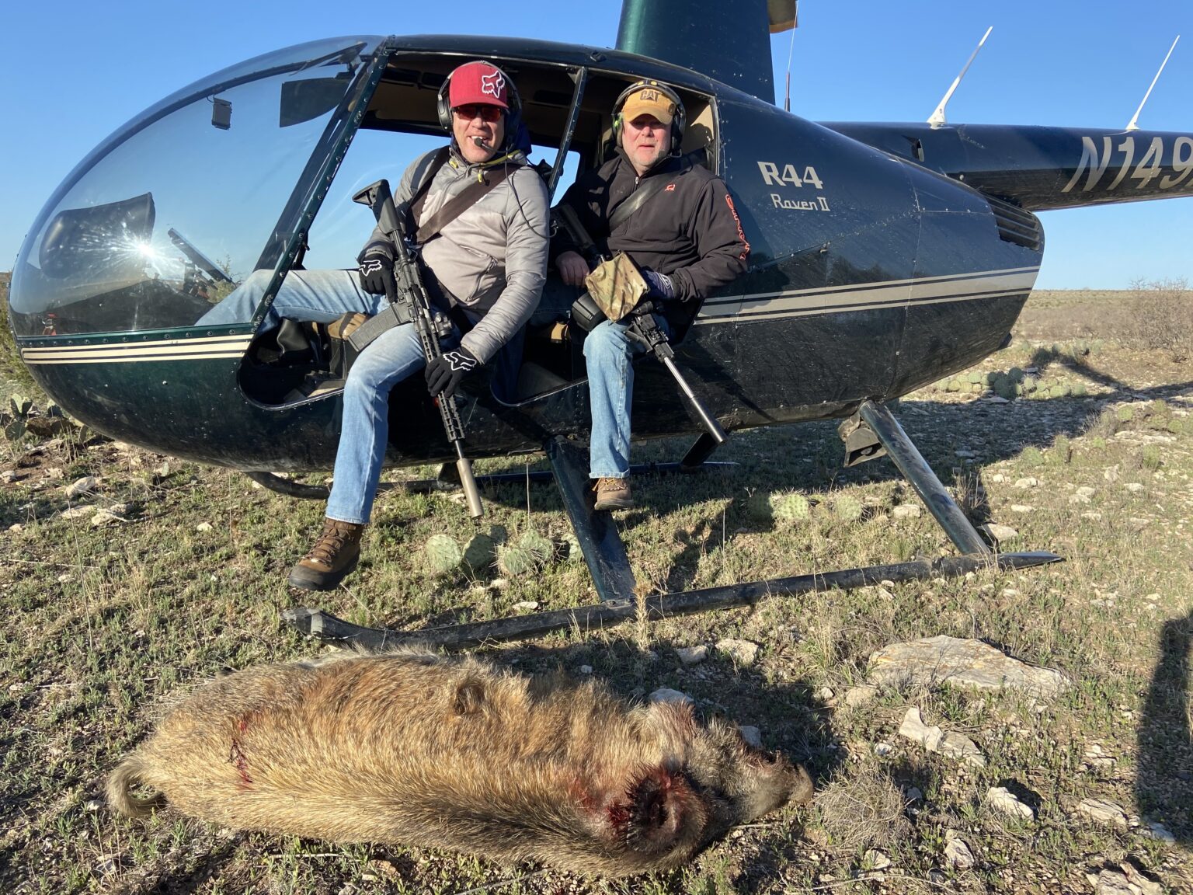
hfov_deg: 67.3
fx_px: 896
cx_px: 596
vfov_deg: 53.1
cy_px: 448
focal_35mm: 26
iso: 32
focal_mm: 4.25
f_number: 1.8
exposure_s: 1/1147
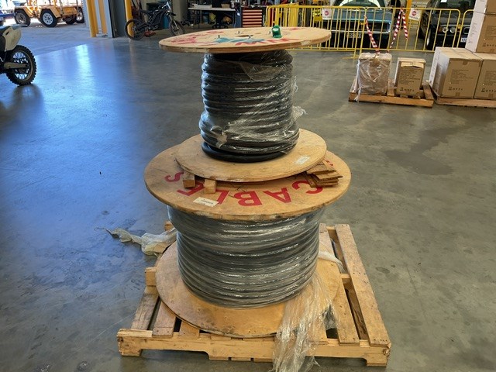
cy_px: 186
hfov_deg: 61.7
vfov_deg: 48.2
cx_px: 248
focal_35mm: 29
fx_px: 416
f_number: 1.8
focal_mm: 3
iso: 40
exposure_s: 1/100
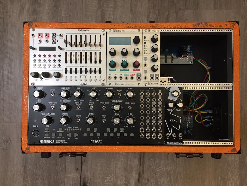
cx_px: 124
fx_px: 207
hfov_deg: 61.7
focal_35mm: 29
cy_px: 93
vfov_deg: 48.2
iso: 125
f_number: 2.2
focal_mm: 4.15
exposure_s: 1/33
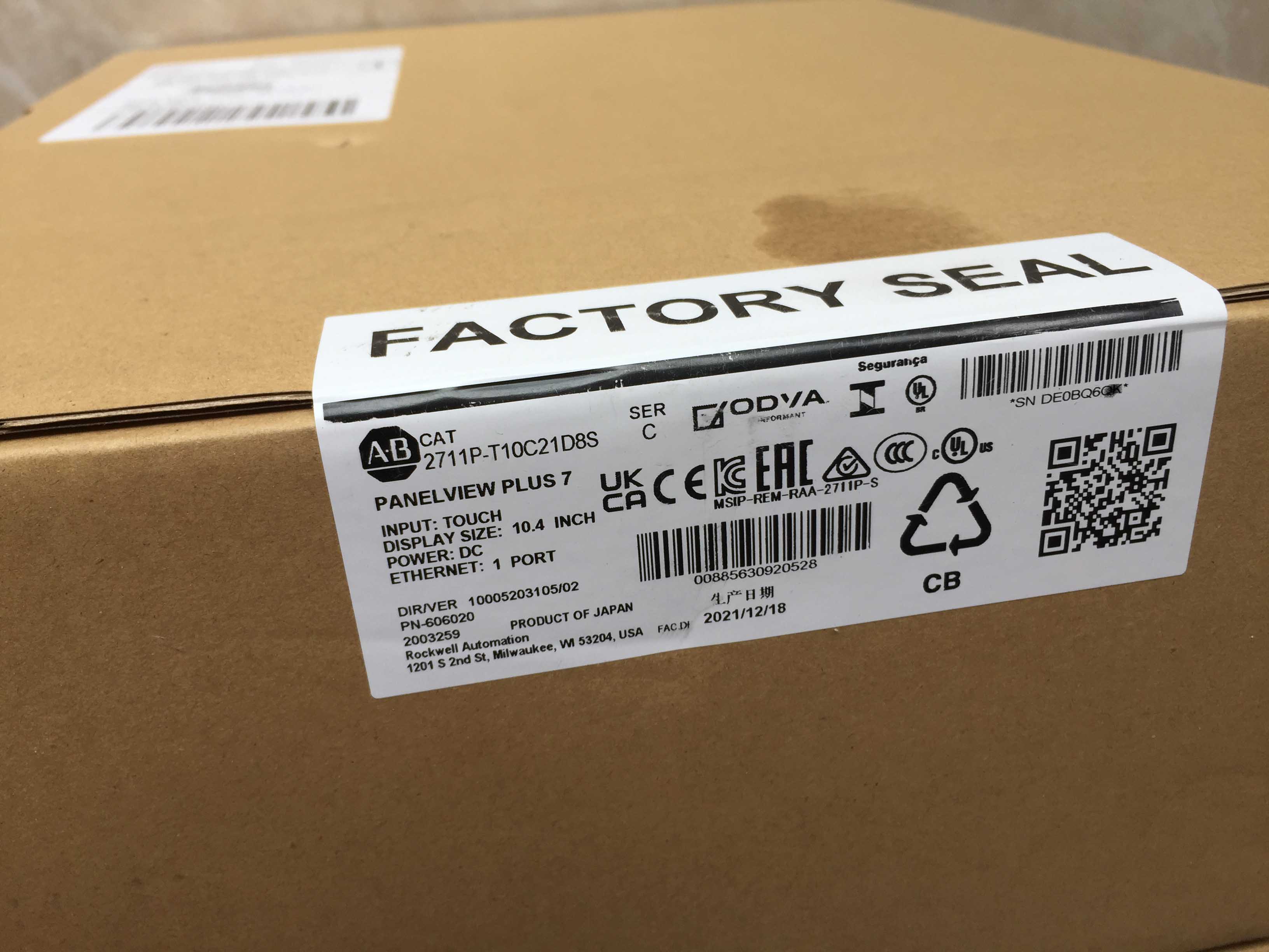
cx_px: 634
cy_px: 476
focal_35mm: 29
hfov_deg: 61.7
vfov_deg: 48.2
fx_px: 1063
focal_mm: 4.15
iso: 32
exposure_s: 1/100
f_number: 2.2
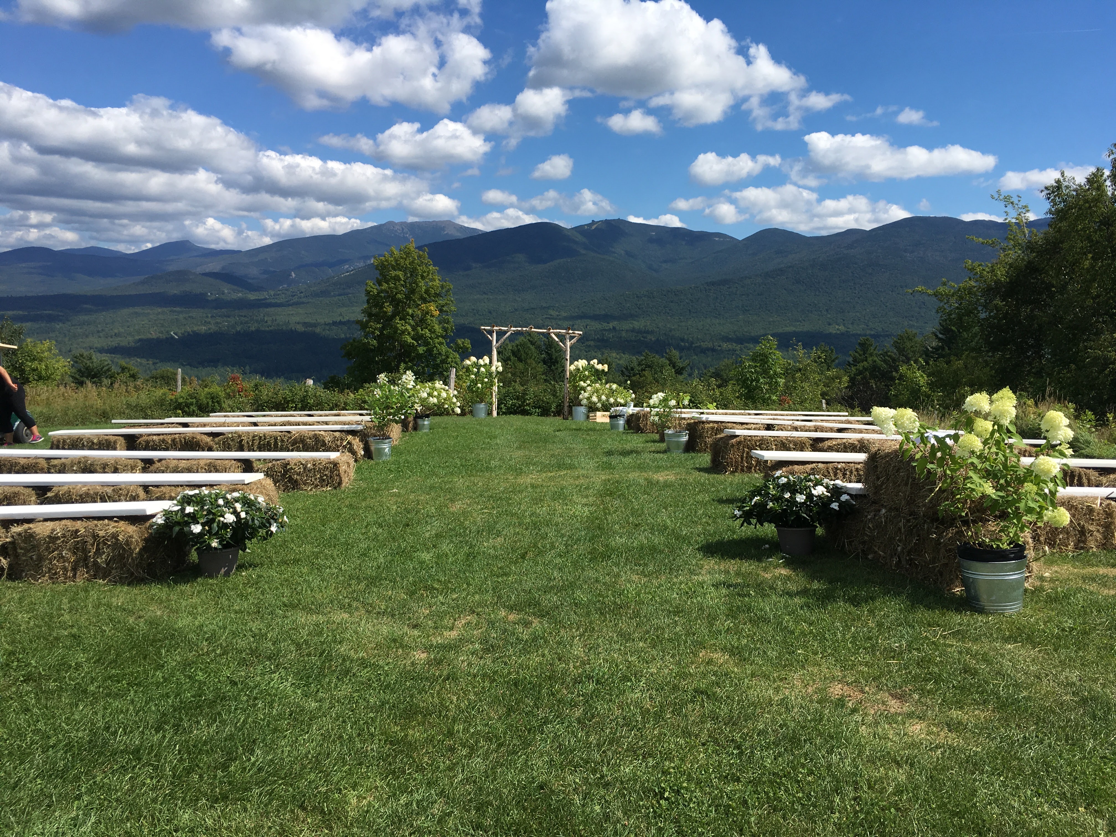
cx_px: 558
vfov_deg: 48.2
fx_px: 935
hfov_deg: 61.7
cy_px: 418
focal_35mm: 29
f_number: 2.2
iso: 25
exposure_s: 1/1923
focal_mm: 4.15
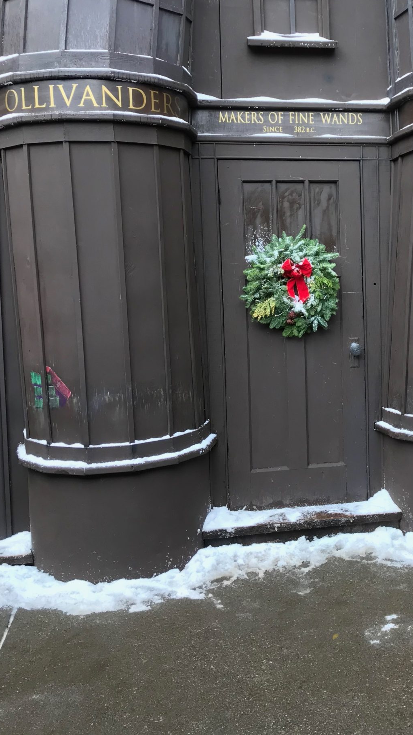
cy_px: 308
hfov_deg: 26.8
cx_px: 366
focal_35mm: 43
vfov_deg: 47.2
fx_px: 837
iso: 32
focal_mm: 3.99
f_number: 1.8
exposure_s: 1/119
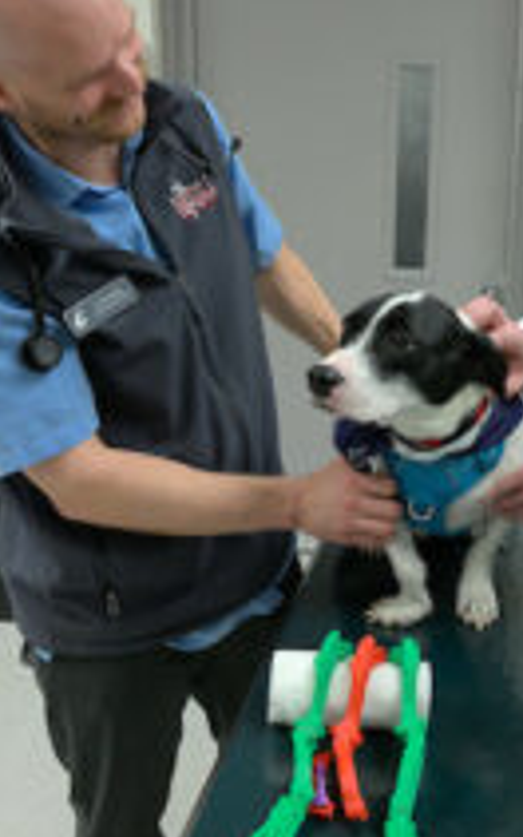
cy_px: 393
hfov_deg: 27.6
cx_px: 400
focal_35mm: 46
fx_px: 1048
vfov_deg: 43.5
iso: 2500
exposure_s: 1/80
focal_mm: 24
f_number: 9
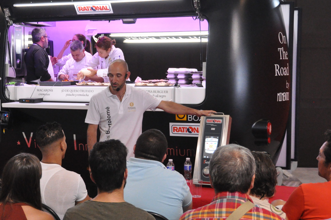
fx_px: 585
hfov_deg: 31.5
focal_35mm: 64
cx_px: 130
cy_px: 101
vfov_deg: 21.3
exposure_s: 1/80
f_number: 4
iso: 2500
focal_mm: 29
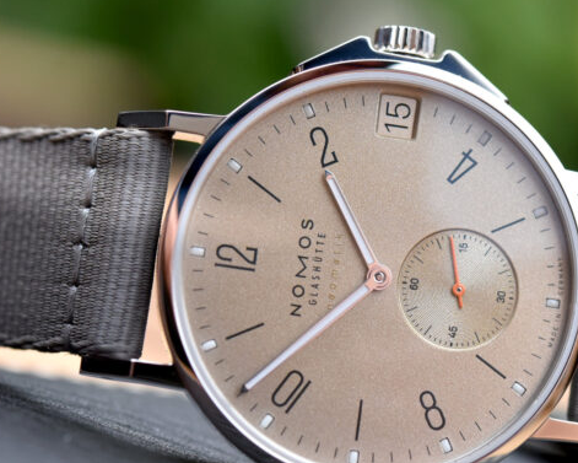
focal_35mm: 86
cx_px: 374
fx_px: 1471
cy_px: 260
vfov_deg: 17.9
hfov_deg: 22.2
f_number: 5.6
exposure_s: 1/4000
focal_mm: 60
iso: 2000
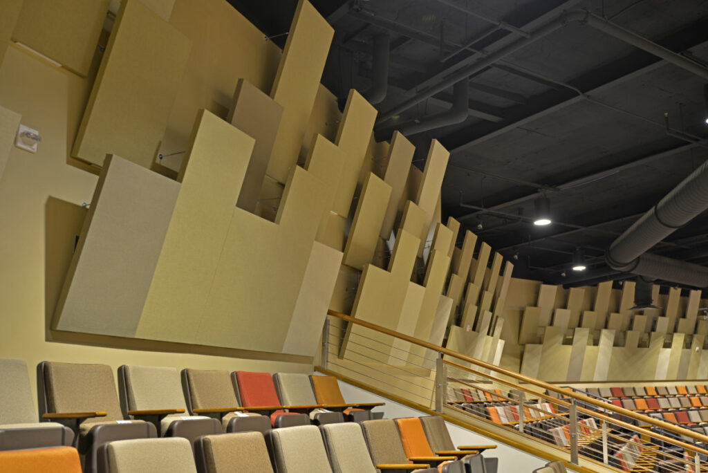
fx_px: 689
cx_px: 354
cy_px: 236
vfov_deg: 37.9
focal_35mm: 35
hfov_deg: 54.4
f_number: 4
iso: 100
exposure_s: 4
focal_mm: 35
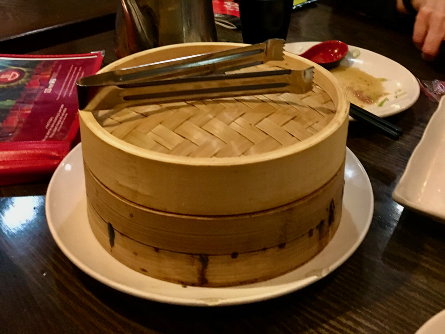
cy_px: 167
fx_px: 373
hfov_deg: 61.7
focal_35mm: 29
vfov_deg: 48.2
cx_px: 222
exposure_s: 1/15
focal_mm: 4.15
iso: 250
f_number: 2.2
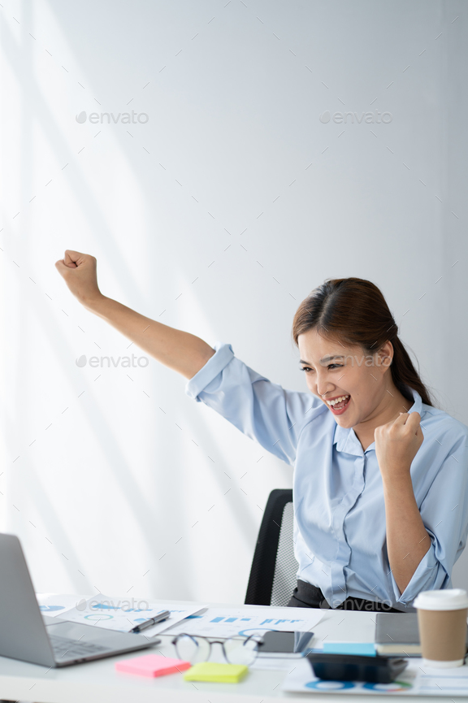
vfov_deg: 23.4
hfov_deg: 15.7
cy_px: 355
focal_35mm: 87
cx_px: 232
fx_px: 1698
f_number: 1.8
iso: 160
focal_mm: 85
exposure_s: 1/400
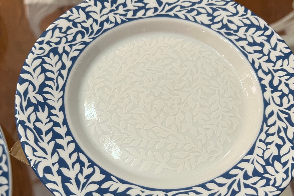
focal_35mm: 40
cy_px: 127
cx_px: 149
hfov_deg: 48.5
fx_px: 327
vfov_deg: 33.2
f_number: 1.5
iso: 125
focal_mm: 5.7
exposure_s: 1/60
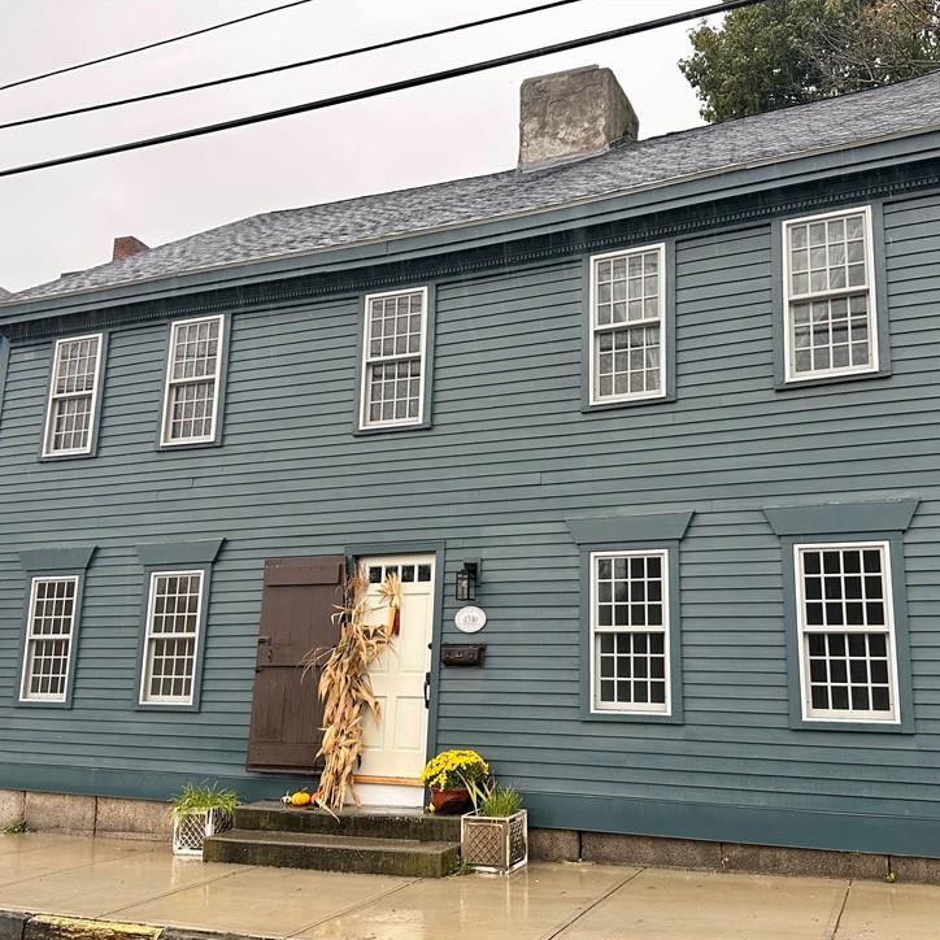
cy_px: 495
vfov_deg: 54.0
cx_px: 550
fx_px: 922
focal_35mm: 30
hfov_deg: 53.8
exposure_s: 1/121
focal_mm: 6.86
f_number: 1.78
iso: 125
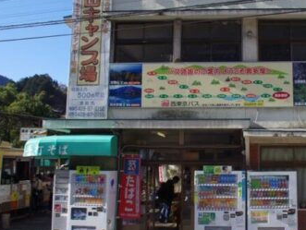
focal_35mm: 47
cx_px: 224
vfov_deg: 30.8
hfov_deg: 39.5
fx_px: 416
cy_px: 88
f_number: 5
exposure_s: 1/200
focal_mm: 18
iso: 100
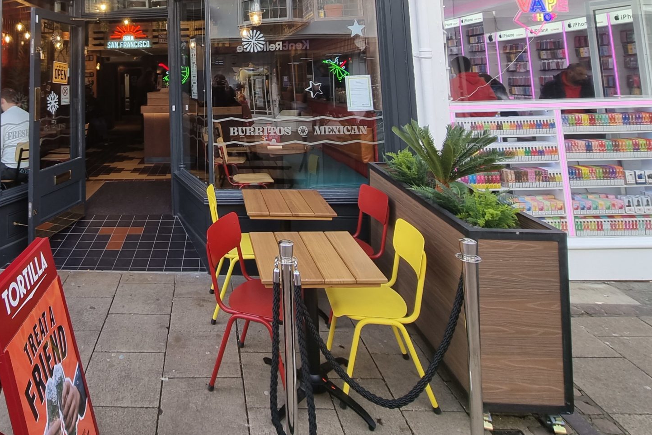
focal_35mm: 24
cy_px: 29
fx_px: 435
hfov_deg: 69.7
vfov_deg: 46.8
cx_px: 176
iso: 50
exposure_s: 1/241
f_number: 2.2
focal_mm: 2.2
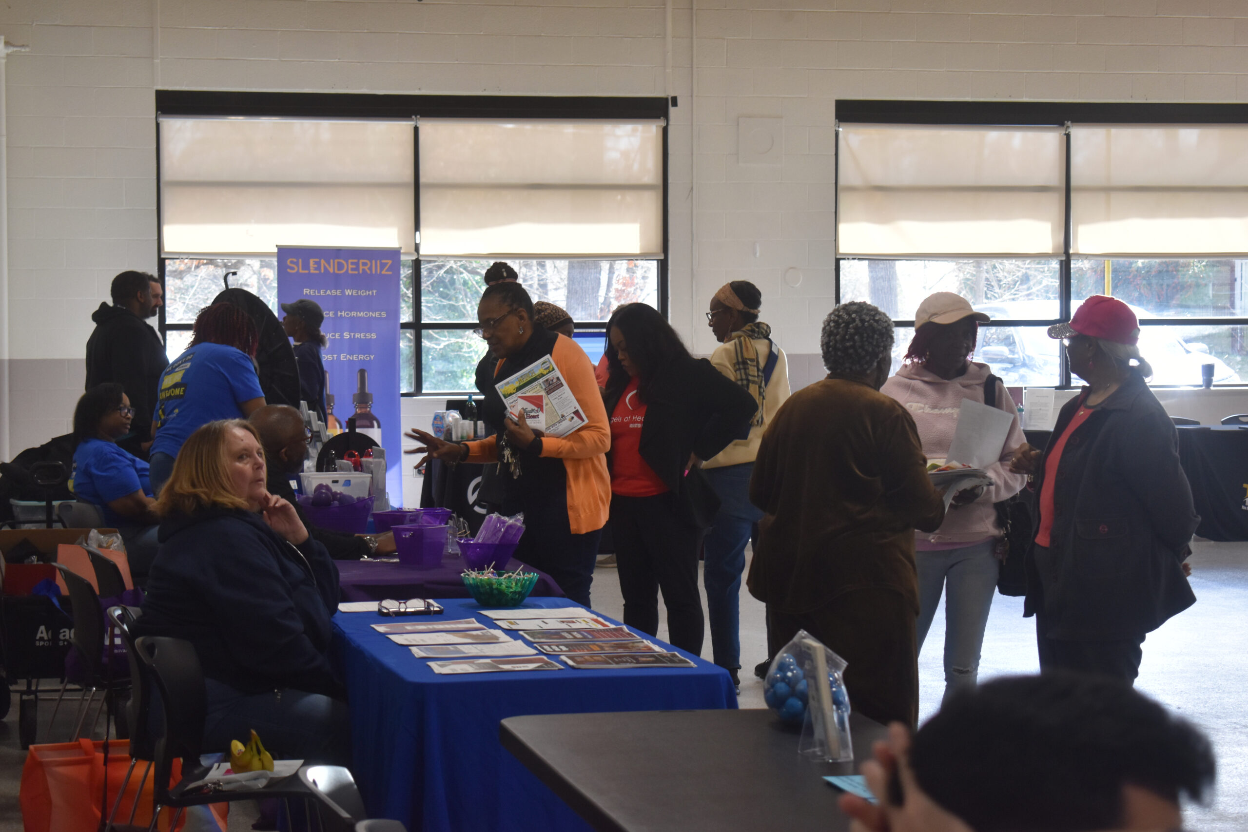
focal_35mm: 82
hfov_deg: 24.6
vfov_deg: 16.6
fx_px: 2860
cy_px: 416
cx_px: 624
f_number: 5.6
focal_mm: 55
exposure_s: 1/125
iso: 900
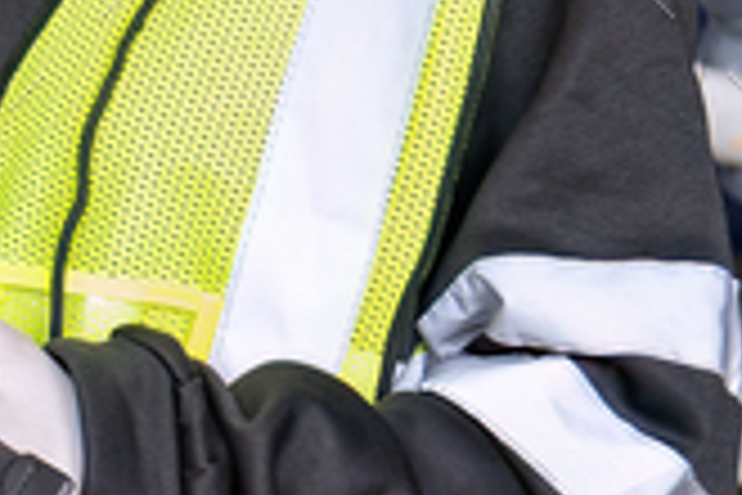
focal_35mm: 150
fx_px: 3091
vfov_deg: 9.1
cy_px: -61
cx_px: -310
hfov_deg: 13.1
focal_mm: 28
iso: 250
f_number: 2.8
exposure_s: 1/200
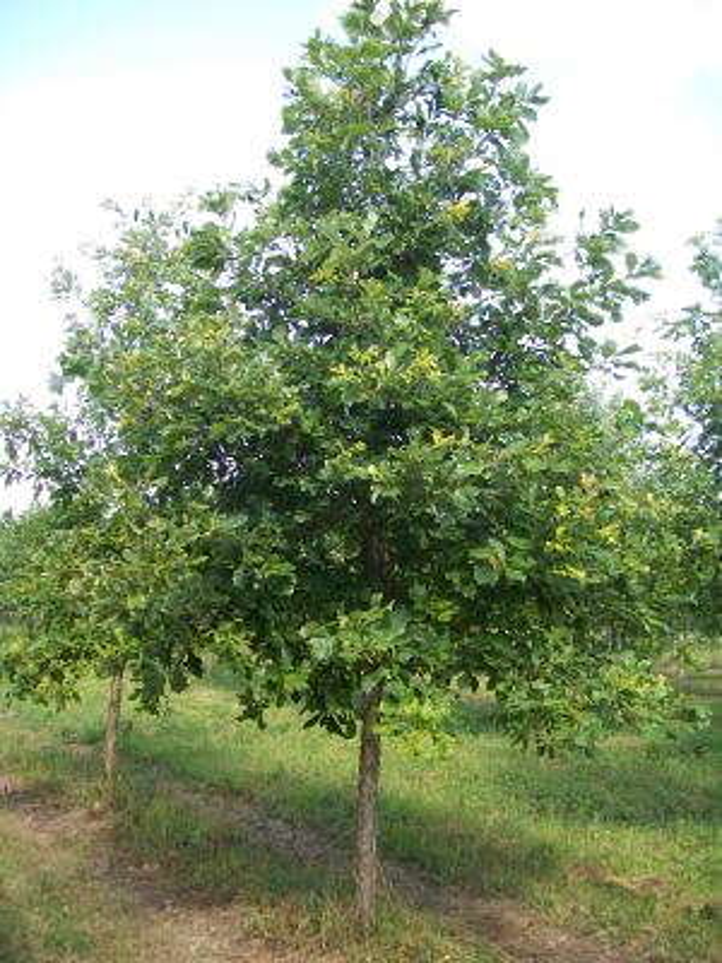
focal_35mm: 34
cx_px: 361
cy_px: 482
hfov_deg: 41.8
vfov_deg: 54.0
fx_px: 946
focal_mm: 6.1
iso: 64
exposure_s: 1/125
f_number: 2.7
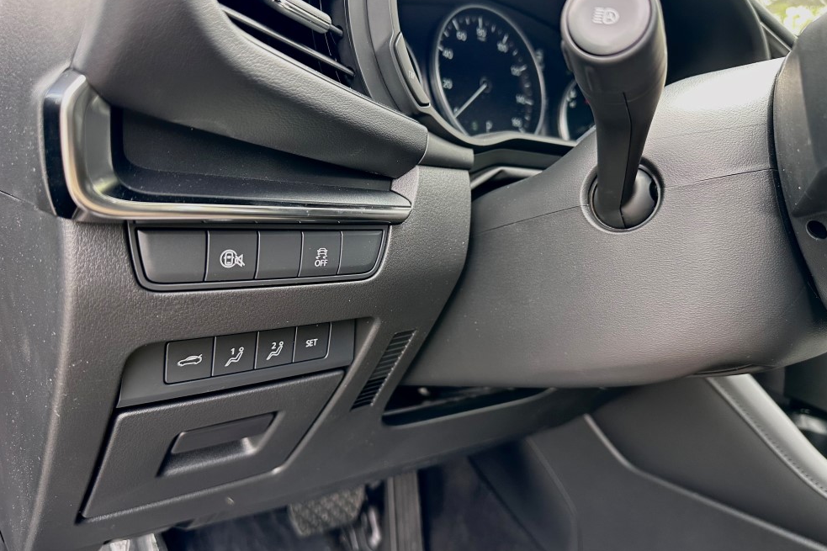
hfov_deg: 69.4
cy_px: 272
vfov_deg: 49.5
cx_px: 402
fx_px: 597
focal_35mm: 26
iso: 160
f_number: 1.78
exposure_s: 1/121
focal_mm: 6.86
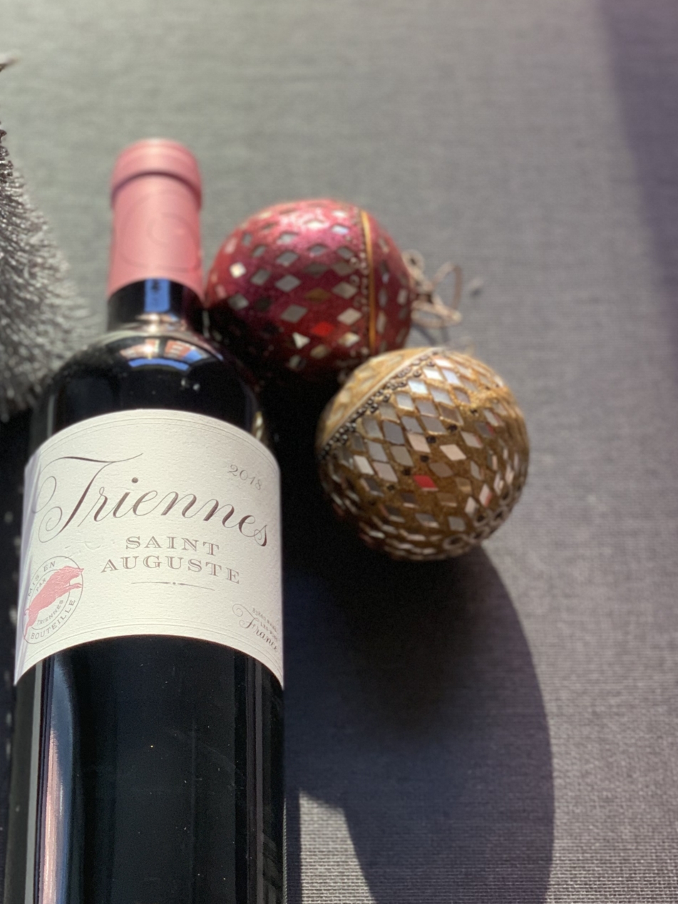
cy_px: 714
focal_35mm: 84
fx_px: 2194
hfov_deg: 17.5
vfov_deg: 23.0
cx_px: 171
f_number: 2.4
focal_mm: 6
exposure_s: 1/82
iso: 125
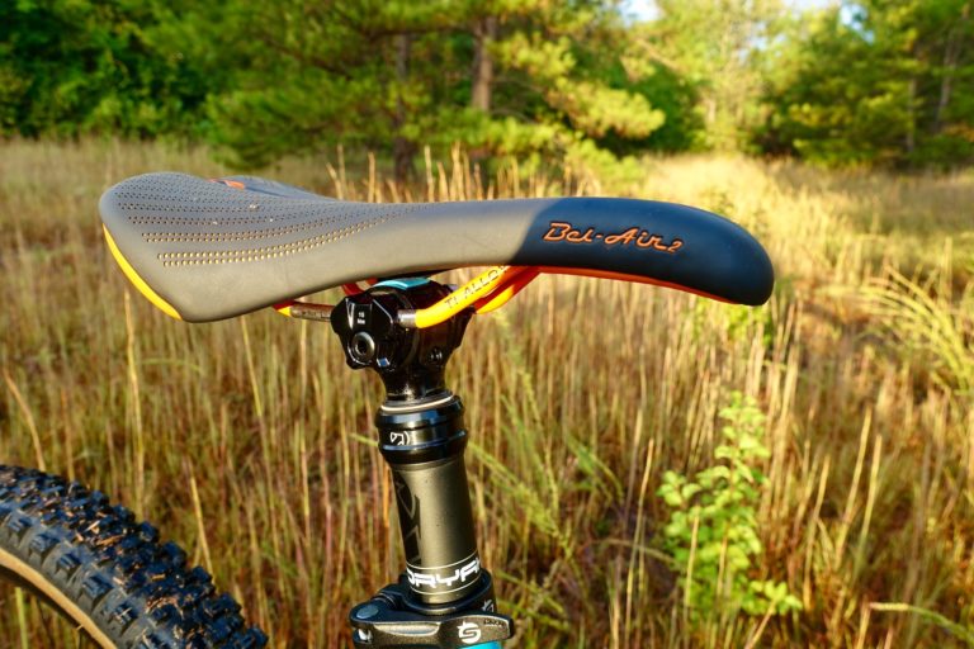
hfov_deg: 73.7
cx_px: 487
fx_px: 649
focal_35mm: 24
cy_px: 324
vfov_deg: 53.1
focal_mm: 8.8
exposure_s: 1/80
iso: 125
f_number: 4
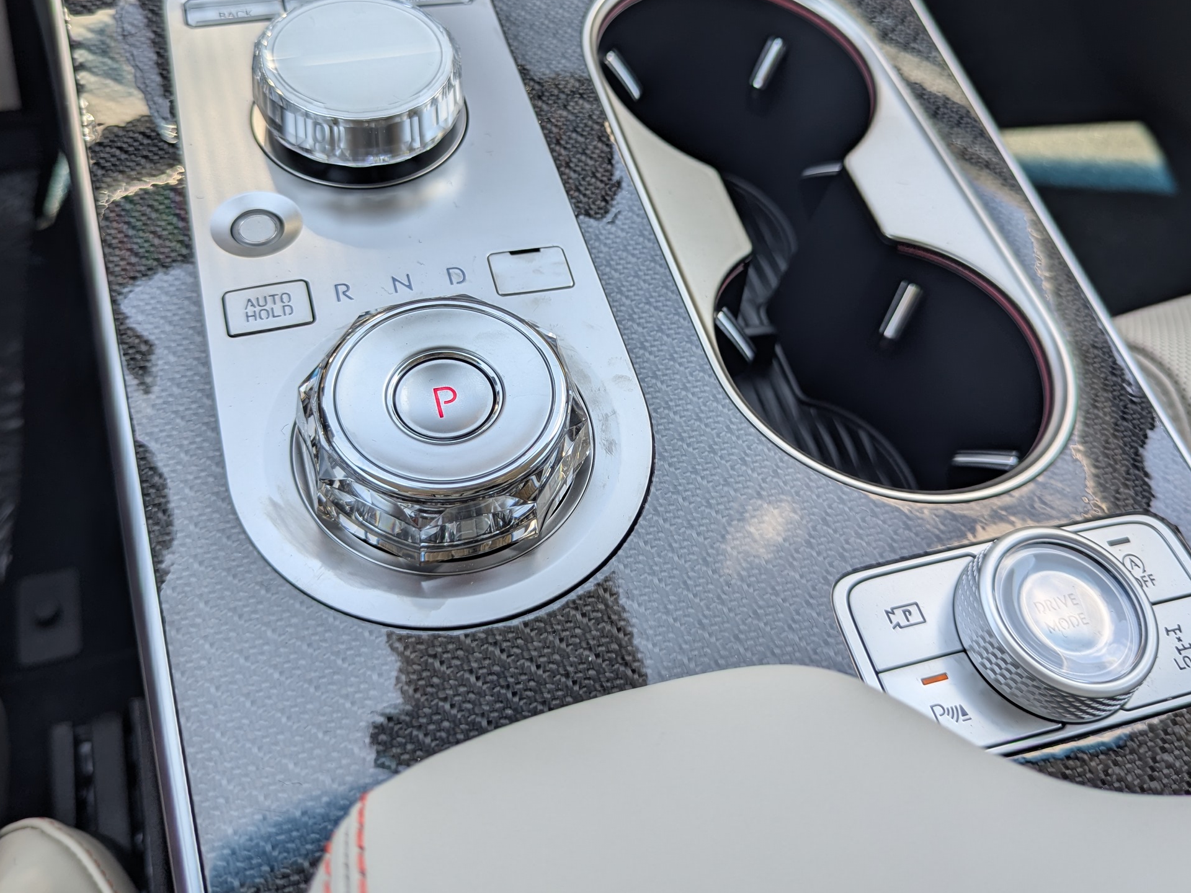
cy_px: 338
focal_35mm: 32
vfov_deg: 43.8
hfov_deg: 56.8
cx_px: 601
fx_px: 1101
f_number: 1.85
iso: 47
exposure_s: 1/282
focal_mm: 6.81
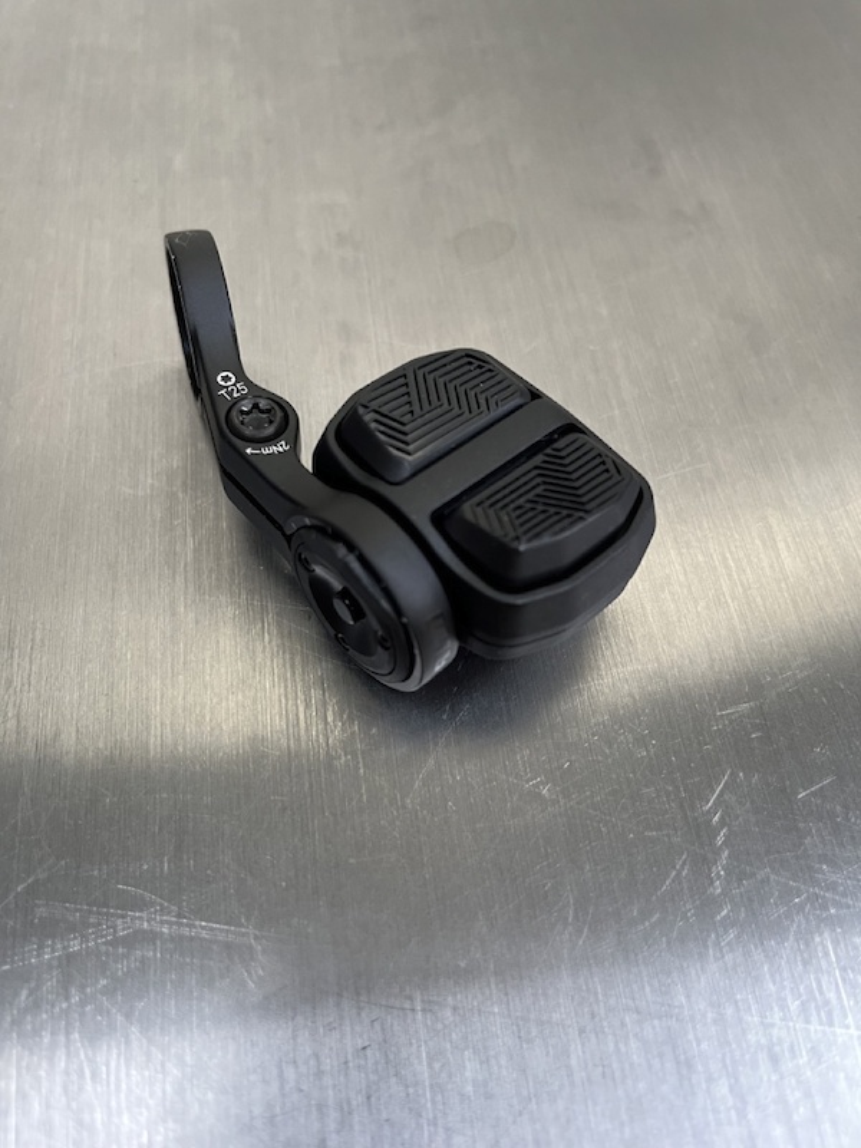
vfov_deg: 67.3
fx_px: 862
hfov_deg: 53.1
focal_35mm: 26
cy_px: 574
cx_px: 430
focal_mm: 5.1
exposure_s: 1/94
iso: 125
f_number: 1.6
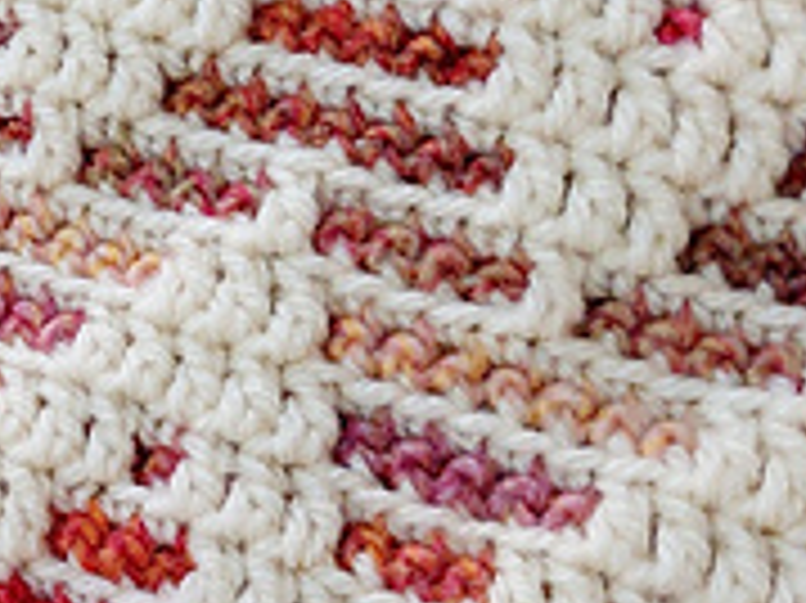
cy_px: 430
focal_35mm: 67
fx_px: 1559
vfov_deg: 21.8
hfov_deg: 25.5
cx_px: -203
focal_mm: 5.23
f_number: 1.8
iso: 320
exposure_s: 1/120
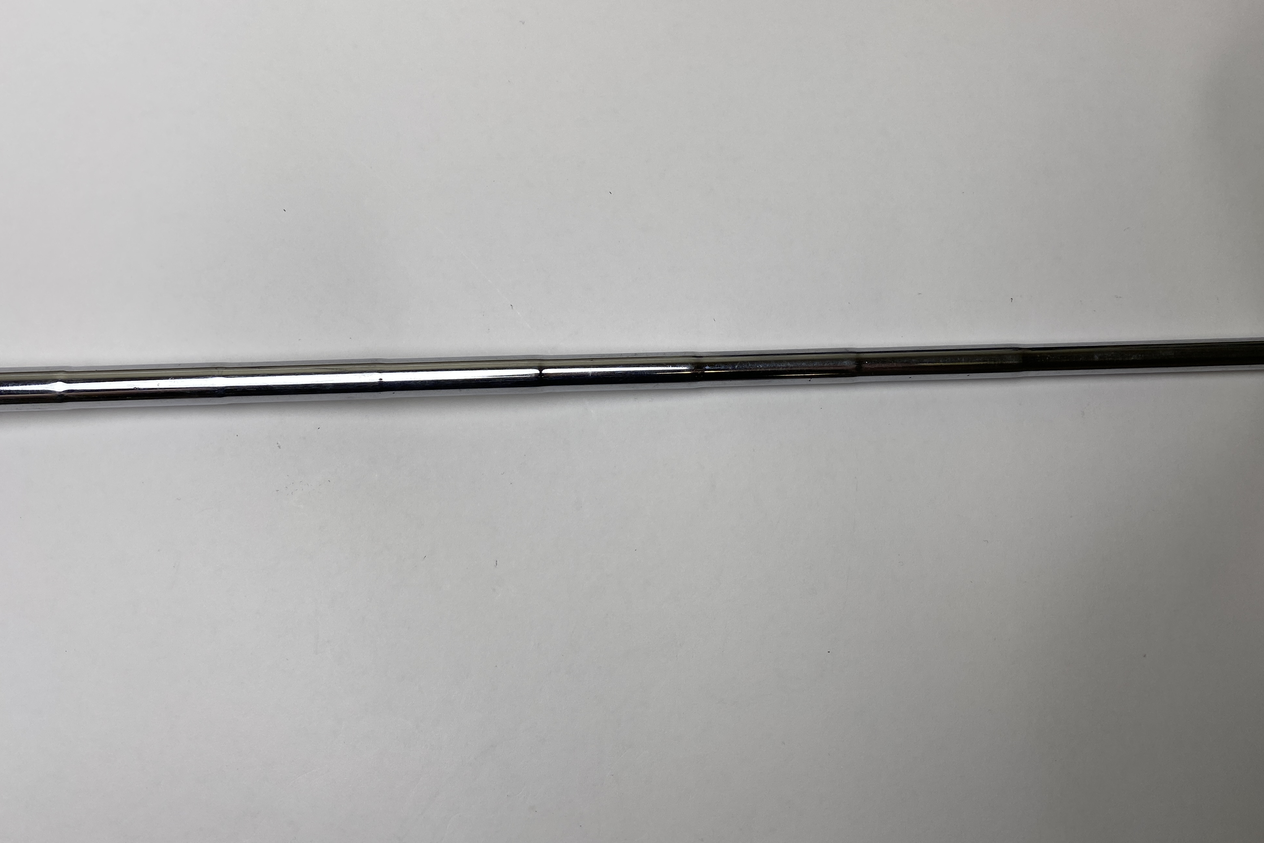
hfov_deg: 65.5
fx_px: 983
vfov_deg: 46.3
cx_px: 631
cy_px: 368
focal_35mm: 28
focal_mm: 4.25
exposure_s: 1/531
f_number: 1.8
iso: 32
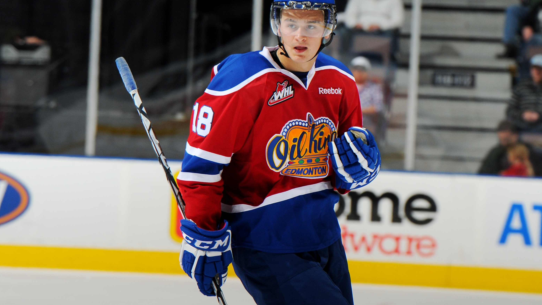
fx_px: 4527
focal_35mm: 315
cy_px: 150
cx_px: 271
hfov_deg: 6.9
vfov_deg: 3.9
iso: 200
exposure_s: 1/500
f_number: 5.6
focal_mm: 200
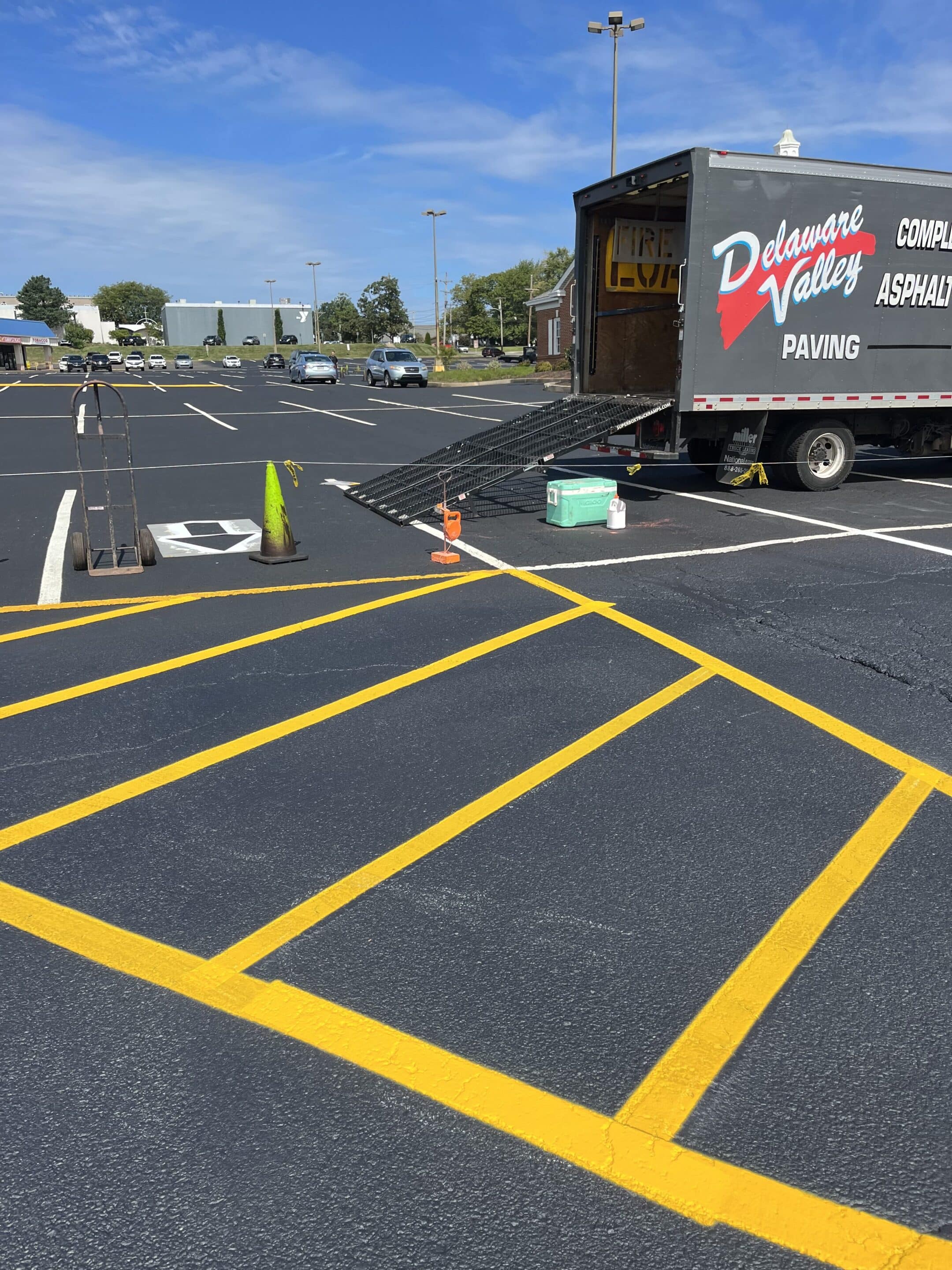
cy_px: 635
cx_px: 476
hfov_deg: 53.1
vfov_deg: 67.3
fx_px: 953
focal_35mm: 26
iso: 50
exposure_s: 1/4016
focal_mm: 5.1
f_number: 1.6
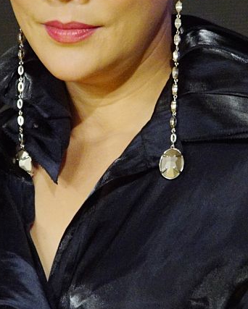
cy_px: 192
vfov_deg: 1.0
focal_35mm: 1979
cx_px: 120
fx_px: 18144
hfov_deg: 0.8
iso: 3200
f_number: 5.6
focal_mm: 500
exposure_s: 1/125
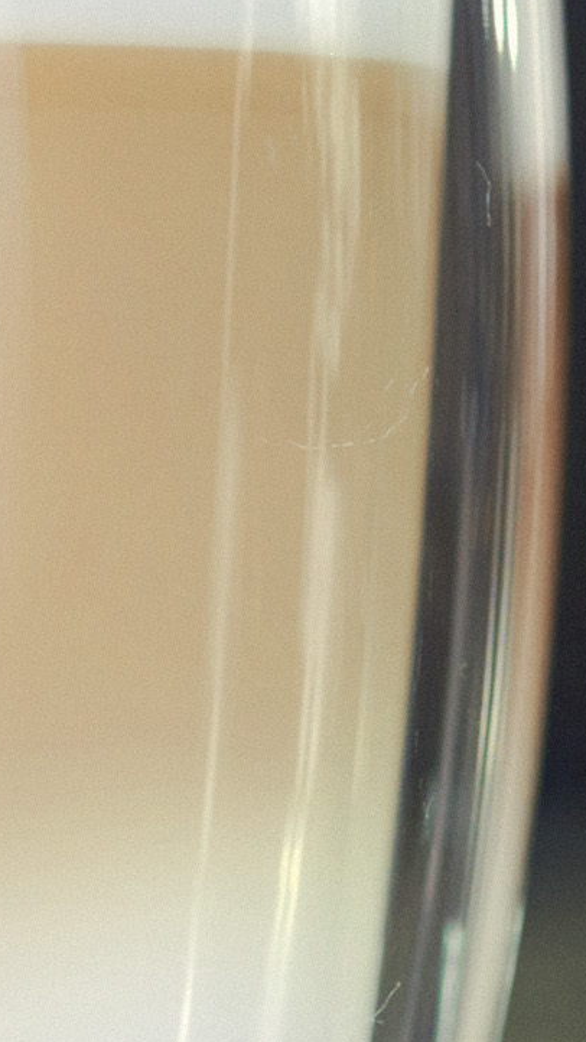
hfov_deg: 2.9
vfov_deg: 5.2
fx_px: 11577
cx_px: -362
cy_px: 667
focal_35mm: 419
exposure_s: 1/30
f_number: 3.5
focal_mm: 35
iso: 160
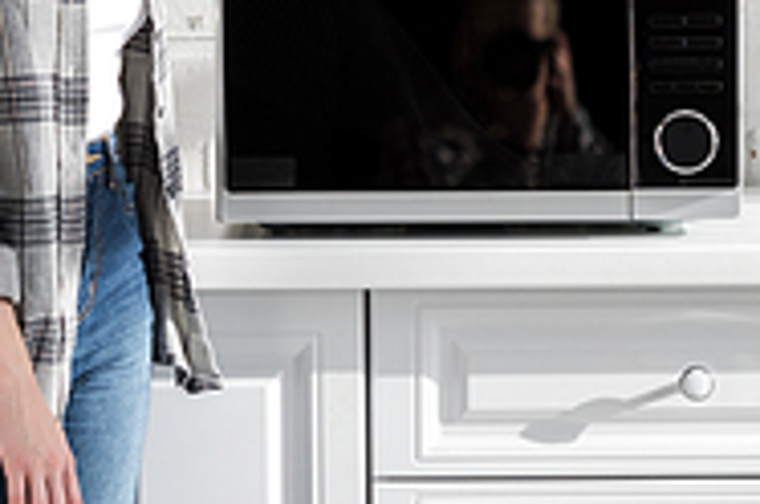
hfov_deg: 6.6
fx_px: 6554
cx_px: 471
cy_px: -53
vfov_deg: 4.4
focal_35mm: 311
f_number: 4
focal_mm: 116
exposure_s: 1/320
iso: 100
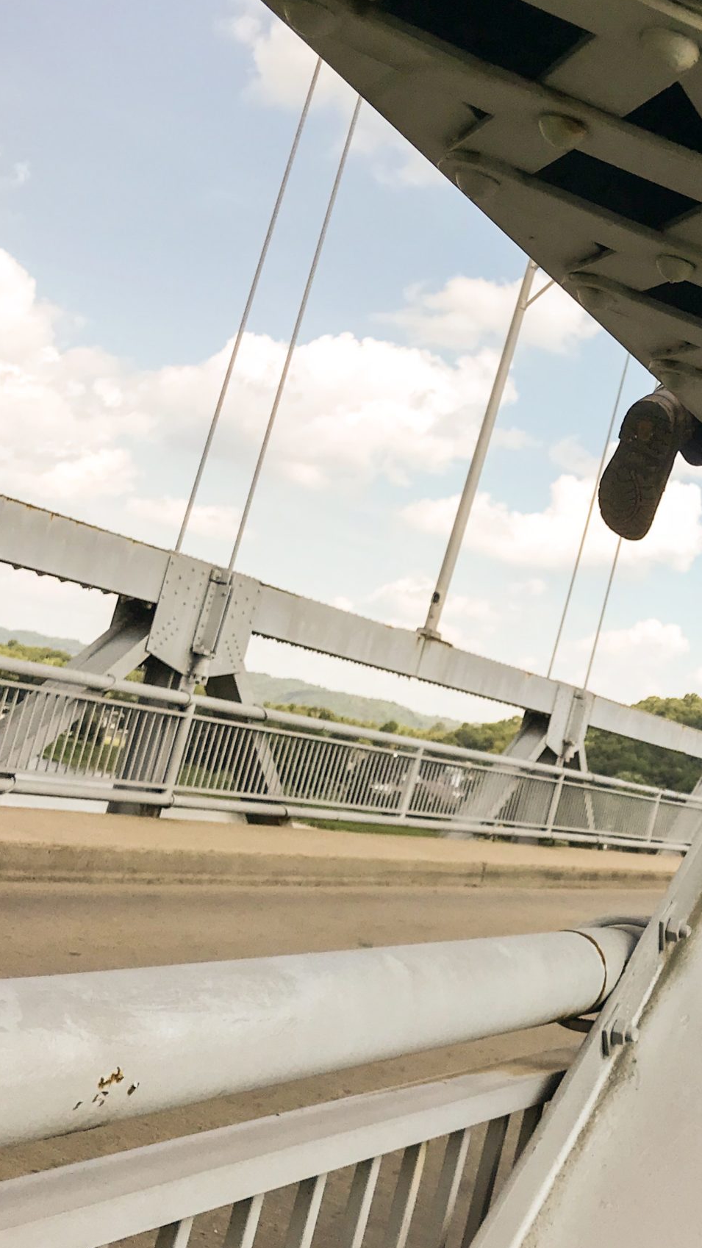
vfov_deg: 44.6
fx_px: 1522
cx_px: 726
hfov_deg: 24.6
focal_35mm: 46
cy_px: 593
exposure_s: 1/2179
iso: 20
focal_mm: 3.99
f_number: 1.8
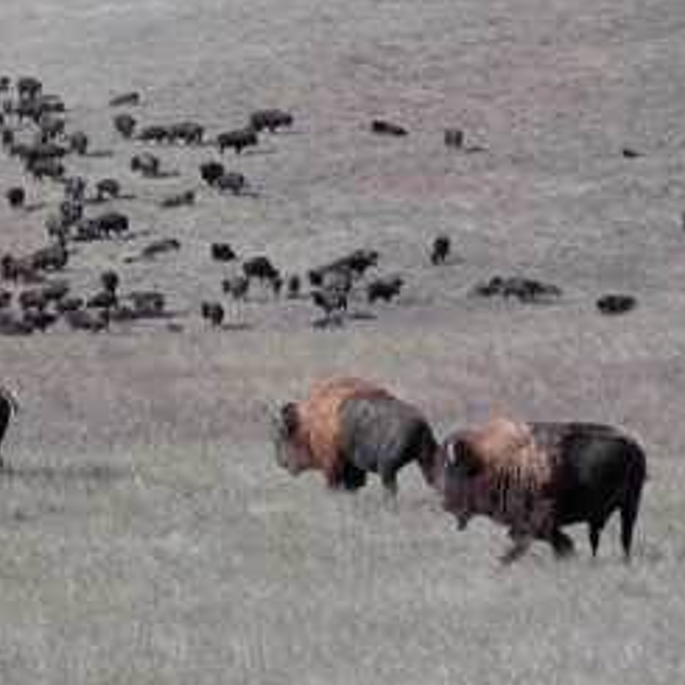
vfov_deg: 3.9
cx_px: 131
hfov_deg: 3.9
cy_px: 377
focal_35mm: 452
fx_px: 10119
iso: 100
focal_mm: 71.2
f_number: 5.3
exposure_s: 1/388
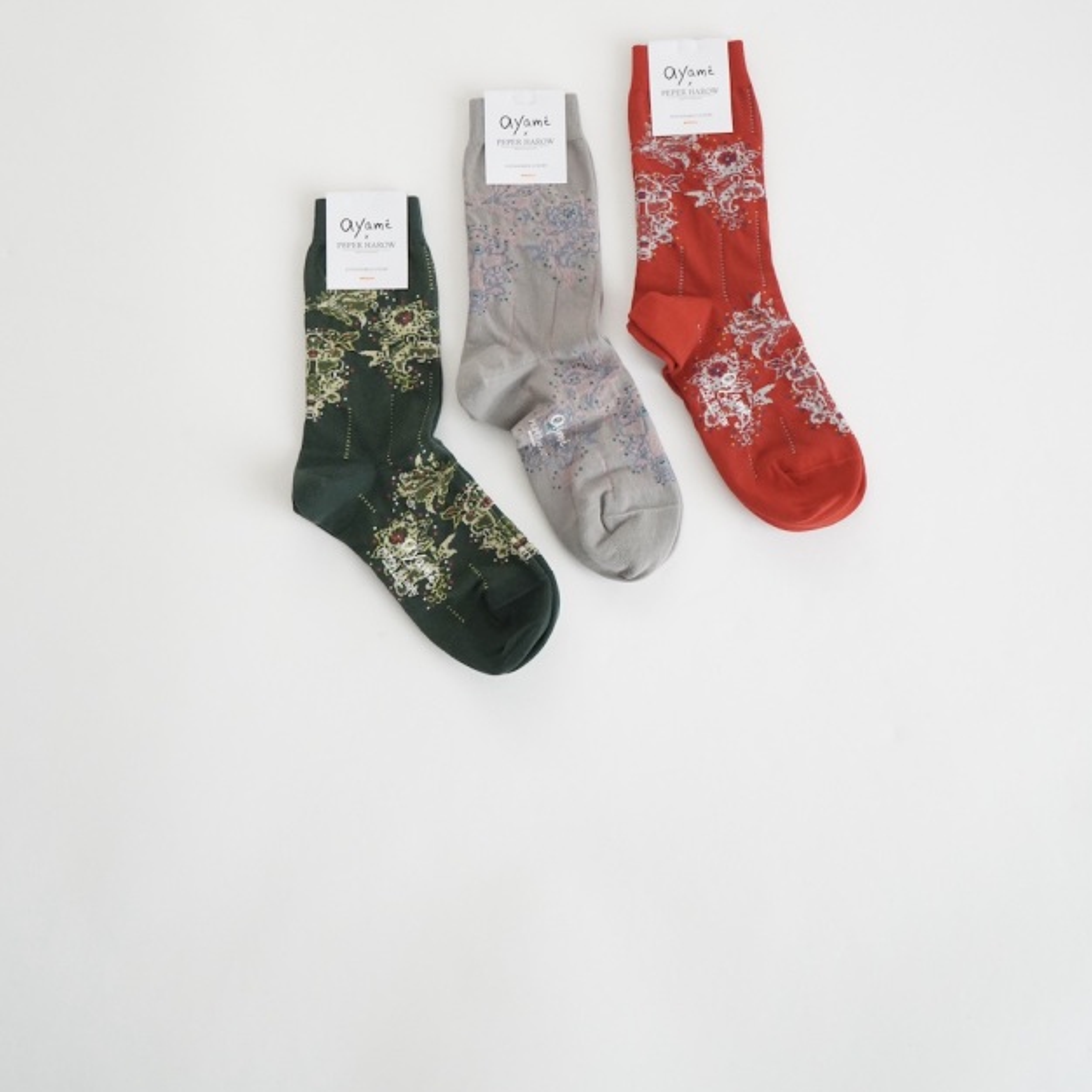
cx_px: 544
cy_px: 335
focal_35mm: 47
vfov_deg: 35.6
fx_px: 1677
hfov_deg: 36.1
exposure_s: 1/80
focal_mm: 36
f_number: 11
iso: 6400
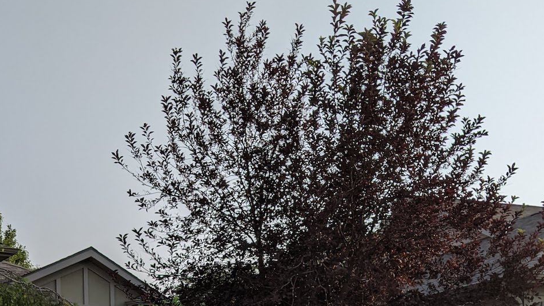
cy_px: 446
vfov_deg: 19.9
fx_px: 765
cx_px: 227
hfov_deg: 39.1
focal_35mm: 53
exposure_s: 1/3906
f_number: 1.8
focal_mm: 4.44
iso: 57
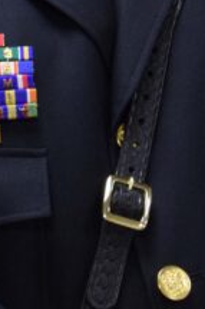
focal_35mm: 358
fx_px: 3063
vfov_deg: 5.7
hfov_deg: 3.8
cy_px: 10
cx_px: 45
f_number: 4.8
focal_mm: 50
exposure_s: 1/80
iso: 2500
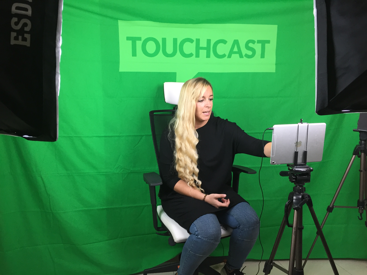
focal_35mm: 29
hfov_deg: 61.7
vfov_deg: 48.2
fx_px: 307
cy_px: 138
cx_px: 184
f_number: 2.2
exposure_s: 1/33
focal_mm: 4.15
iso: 64
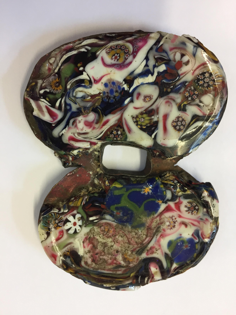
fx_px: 264
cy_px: 158
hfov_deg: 48.2
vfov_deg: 61.7
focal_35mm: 29
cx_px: 118
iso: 50
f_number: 2.2
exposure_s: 1/33
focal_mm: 4.15
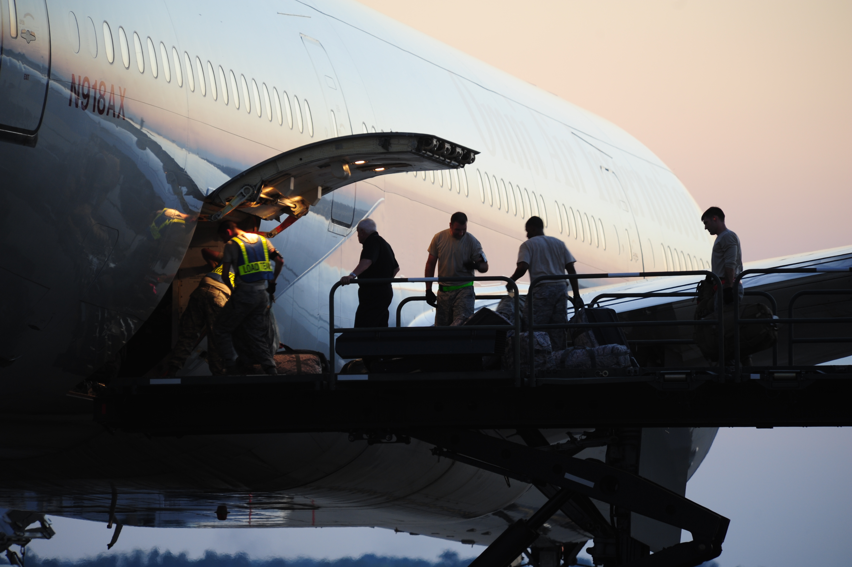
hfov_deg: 5.2
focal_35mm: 400
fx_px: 9460
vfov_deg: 3.4
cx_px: 426
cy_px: 284
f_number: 5.6
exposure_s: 1/50
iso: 400
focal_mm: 400
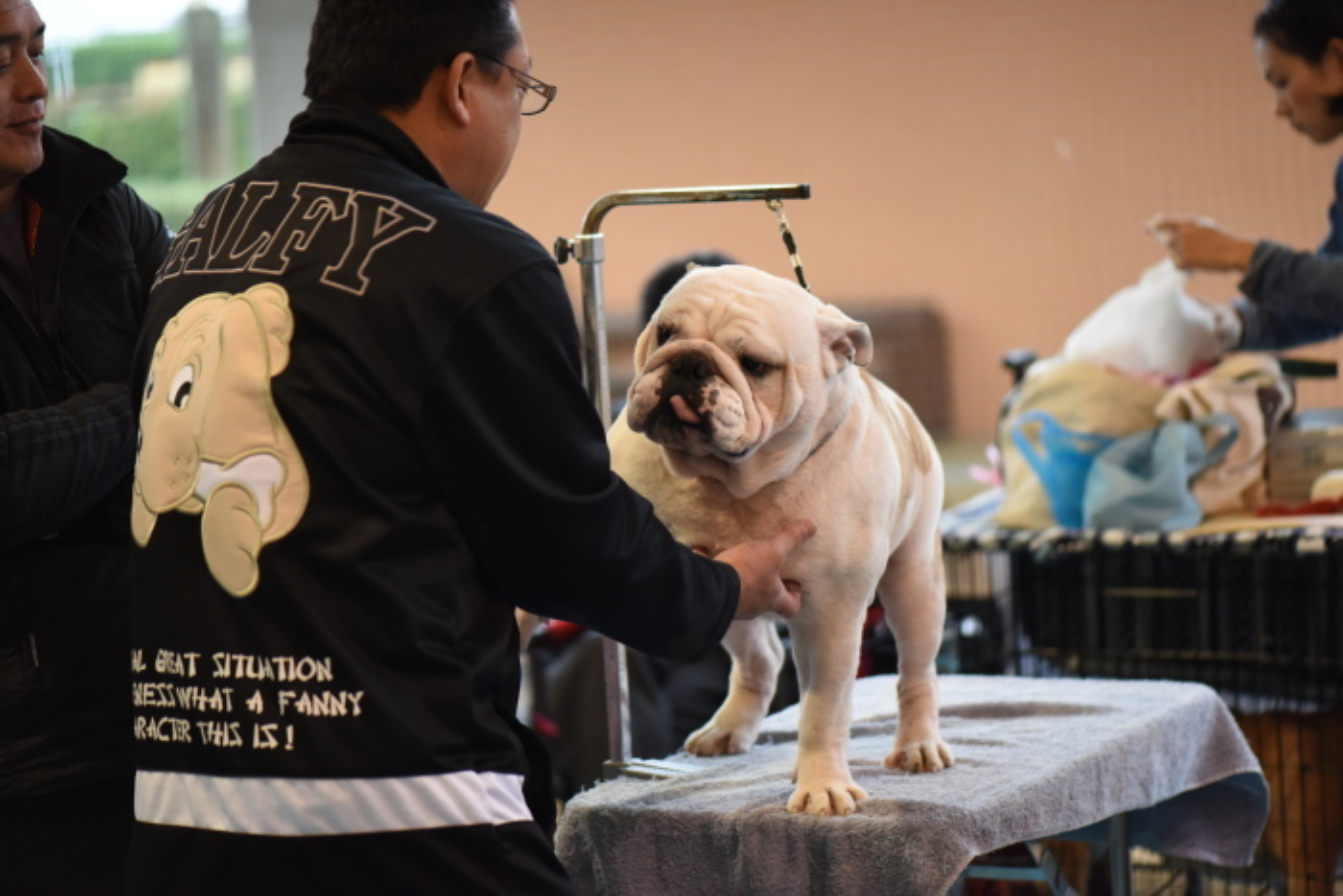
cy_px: 448
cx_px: 672
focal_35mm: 105
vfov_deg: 13.0
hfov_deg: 19.5
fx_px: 3918
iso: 1800
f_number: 2.8
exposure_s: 1/125
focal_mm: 105
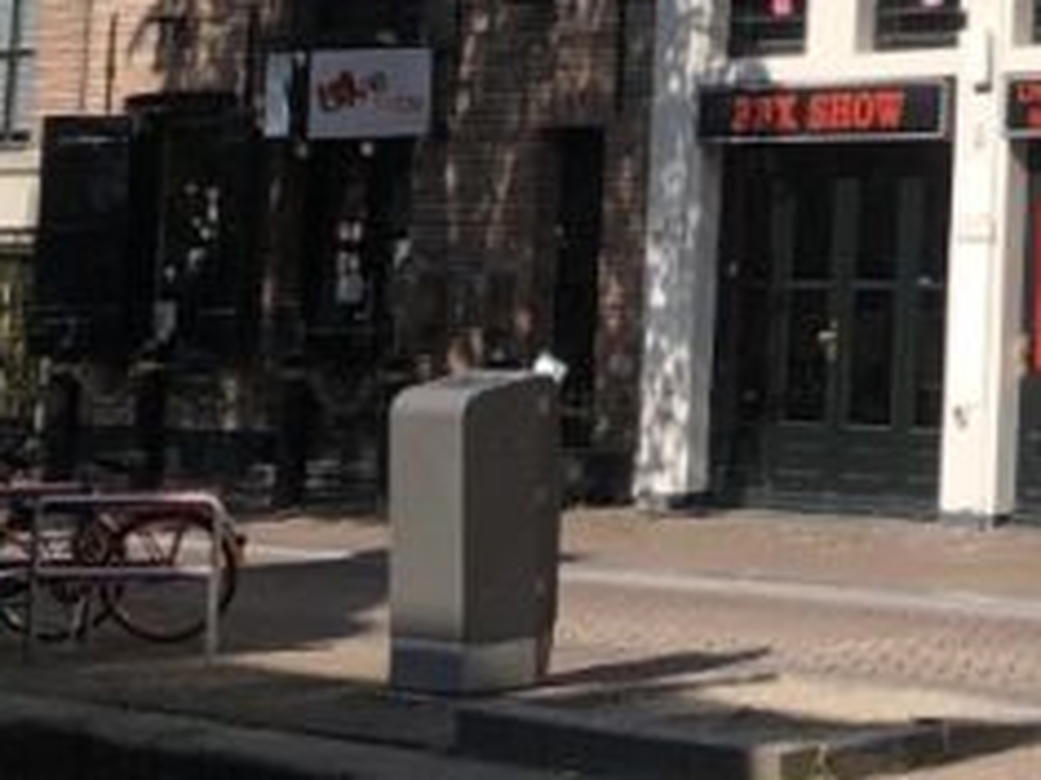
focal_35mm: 143
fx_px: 4298
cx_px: 1617
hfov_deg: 13.0
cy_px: -771
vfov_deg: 9.7
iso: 20
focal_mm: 4
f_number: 1.8
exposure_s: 1/1779
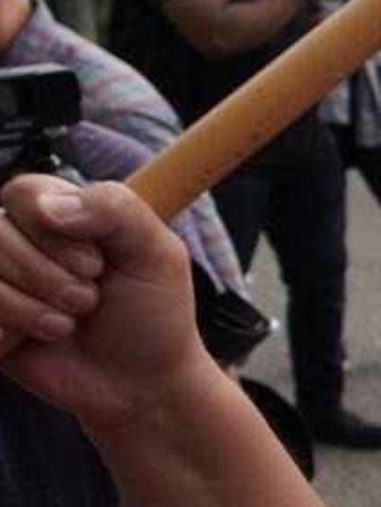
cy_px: 511
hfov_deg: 6.7
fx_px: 2227
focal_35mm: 152
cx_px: 1718
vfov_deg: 12.8
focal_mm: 18
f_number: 4.5
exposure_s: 1/400
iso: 100
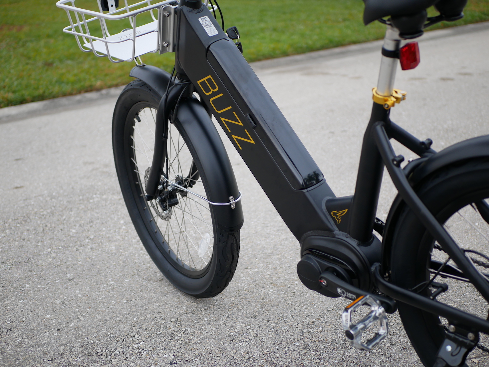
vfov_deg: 28.6
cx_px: 248
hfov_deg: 37.5
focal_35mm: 51
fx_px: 721
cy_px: 184
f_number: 1.7
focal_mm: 25
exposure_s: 1/125
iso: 200
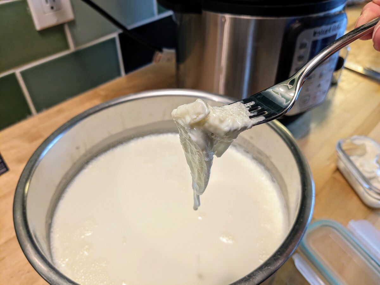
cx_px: 190
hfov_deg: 65.3
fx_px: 296
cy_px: 142
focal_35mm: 27
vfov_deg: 51.4
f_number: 1.73
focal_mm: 4.38
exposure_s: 1/40
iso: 66
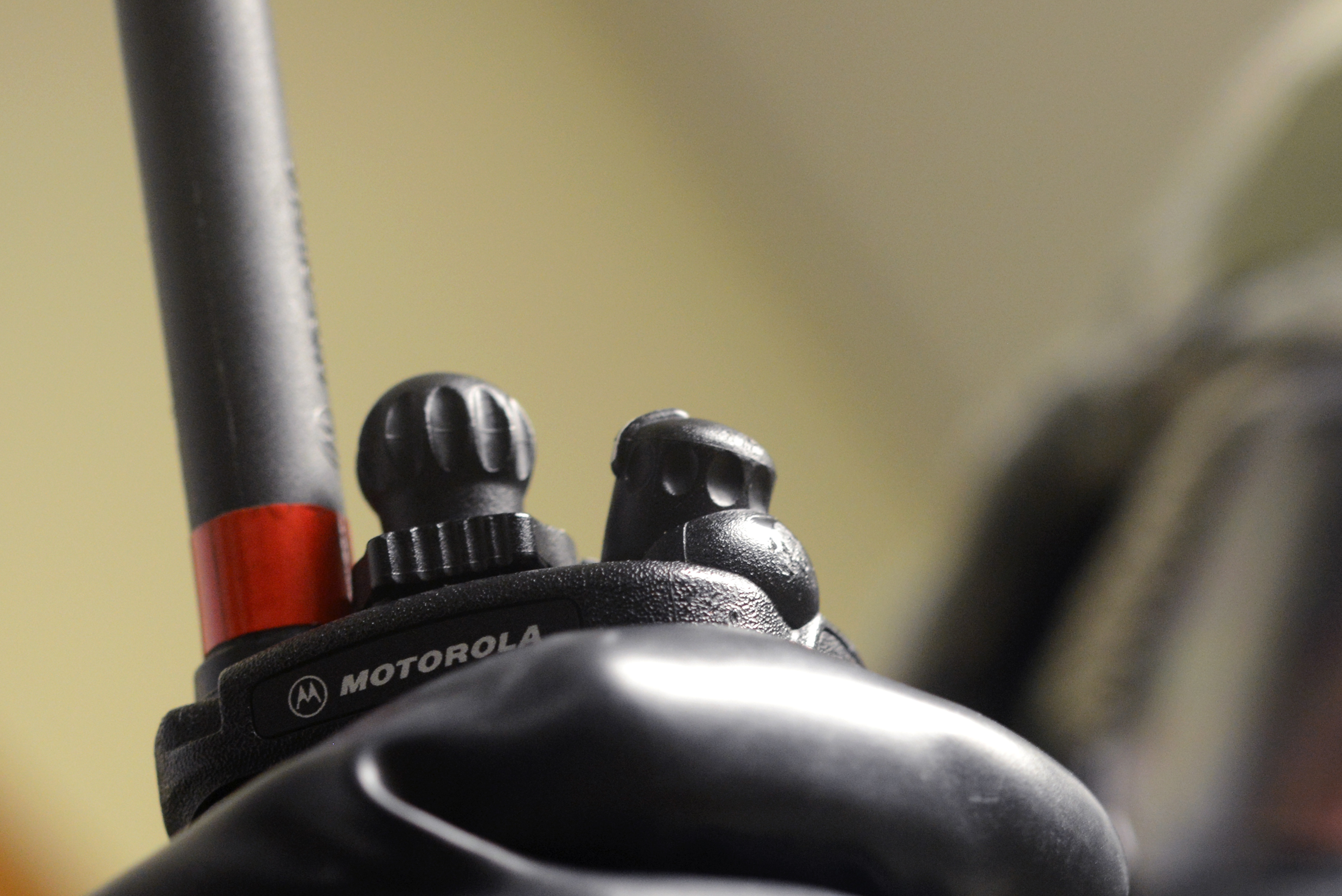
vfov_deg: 10.9
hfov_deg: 16.2
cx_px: 1170
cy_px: 920
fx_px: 4661
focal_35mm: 125
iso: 1600
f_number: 4.5
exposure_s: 1/40
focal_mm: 60
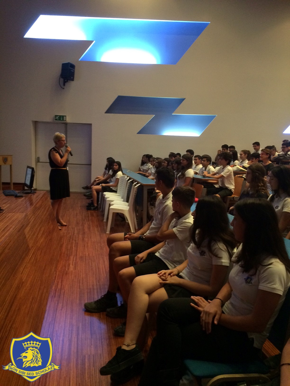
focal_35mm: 29
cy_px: 193
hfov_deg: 48.2
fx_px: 324
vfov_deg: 61.7
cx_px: 145
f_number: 2.2
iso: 320
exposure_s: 1/33
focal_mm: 4.15
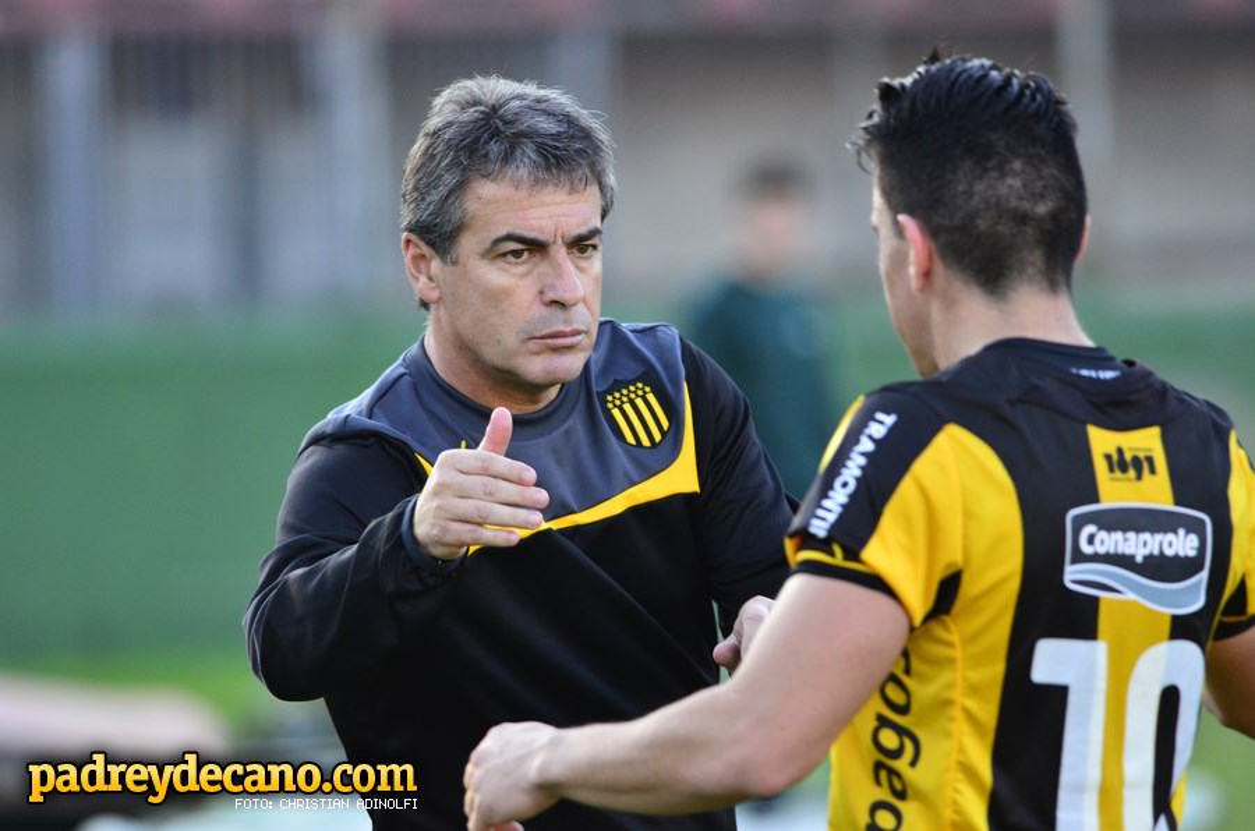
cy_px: 416
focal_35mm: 450
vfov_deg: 3.0
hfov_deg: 4.6
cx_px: 628
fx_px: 15654
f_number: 4
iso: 800
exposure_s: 1/500
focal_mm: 300
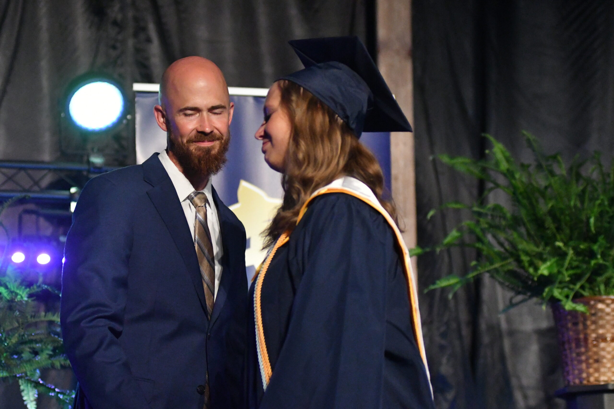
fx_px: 2047
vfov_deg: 11.4
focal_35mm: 120
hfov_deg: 17.1
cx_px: 307
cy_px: 204
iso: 10000
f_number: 2.8
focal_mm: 80
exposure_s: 1/640
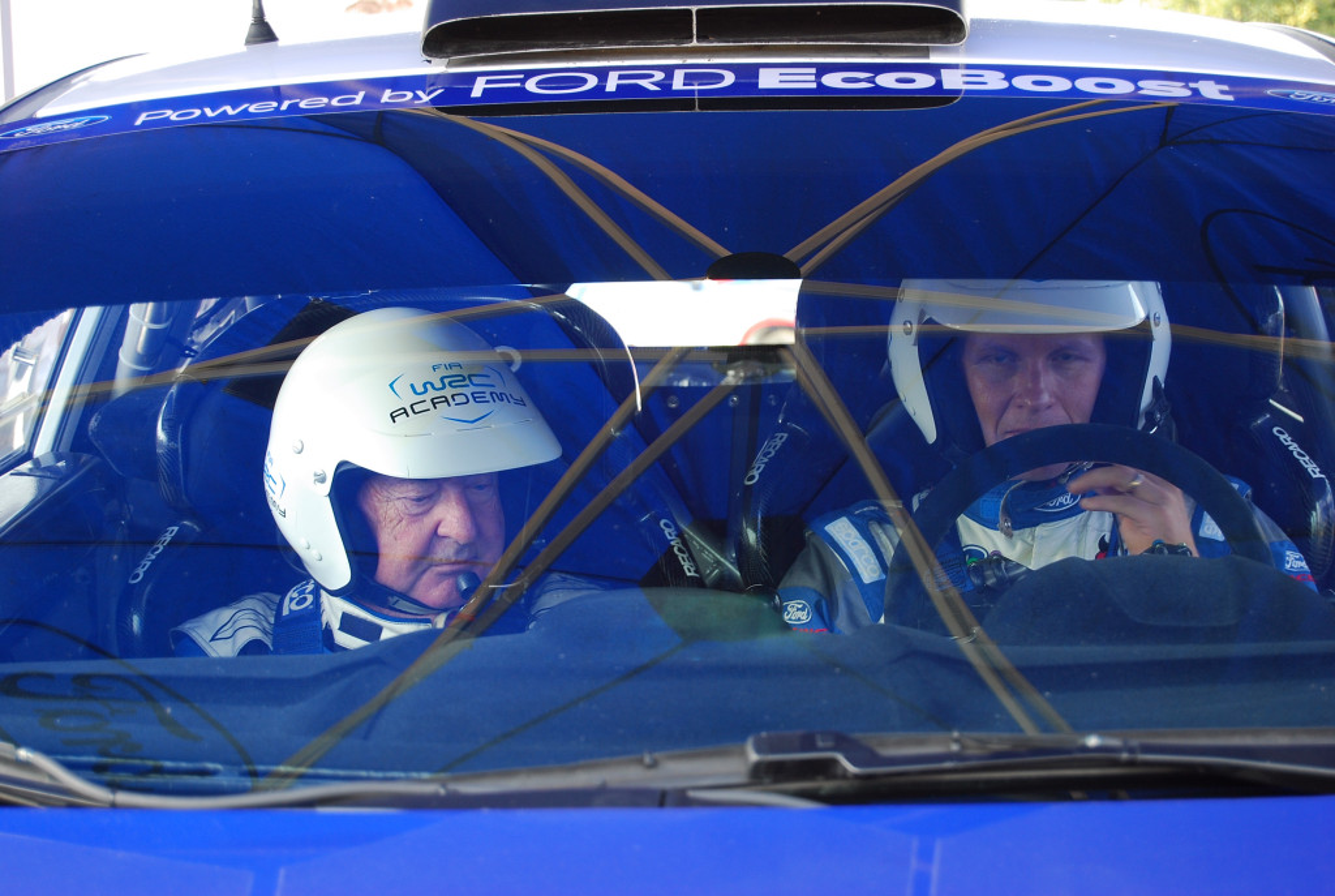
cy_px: 448
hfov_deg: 24.6
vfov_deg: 16.6
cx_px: 668
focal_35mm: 82
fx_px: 3065
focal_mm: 55
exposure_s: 1/60
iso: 200
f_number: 5.6
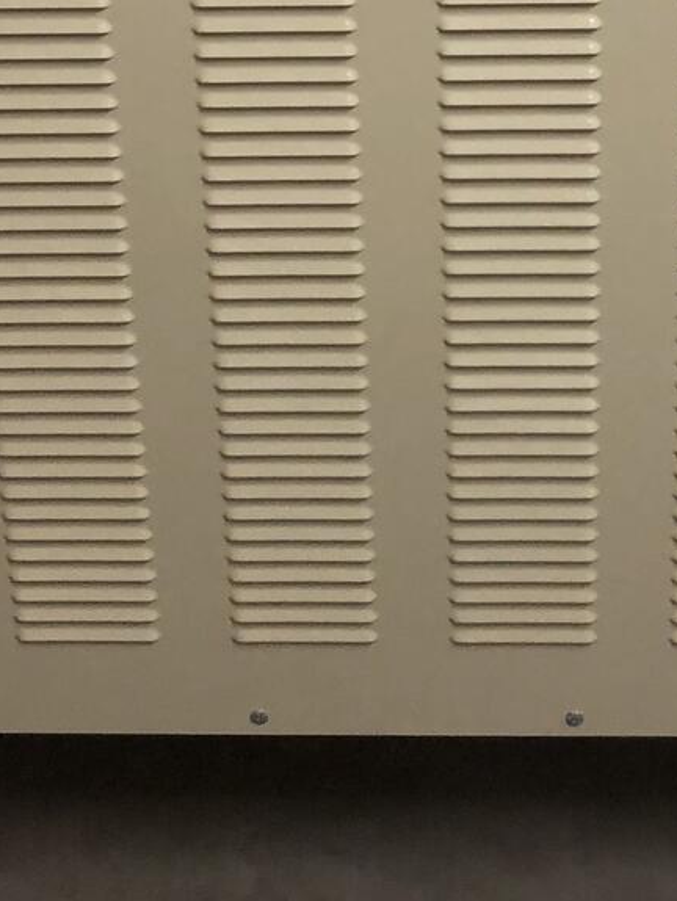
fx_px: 1901
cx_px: 425
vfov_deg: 25.2
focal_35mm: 73
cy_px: -28
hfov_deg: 20.1
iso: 100
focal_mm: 3.99
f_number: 1.8
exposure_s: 1/8
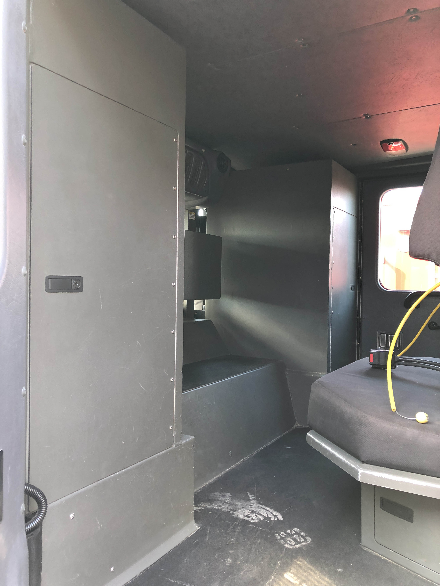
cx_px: 220
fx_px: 475
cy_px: 293
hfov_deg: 49.7
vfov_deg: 63.4
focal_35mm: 28
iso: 40
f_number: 1.8
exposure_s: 1/20
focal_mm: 4
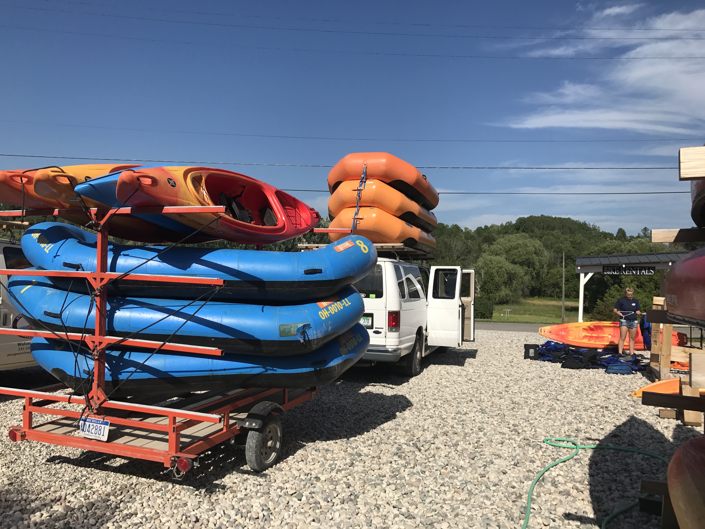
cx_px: 352
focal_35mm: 28
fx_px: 570
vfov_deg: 49.7
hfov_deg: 63.4
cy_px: 264
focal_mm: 3.99
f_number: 1.8
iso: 20
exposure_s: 1/3546
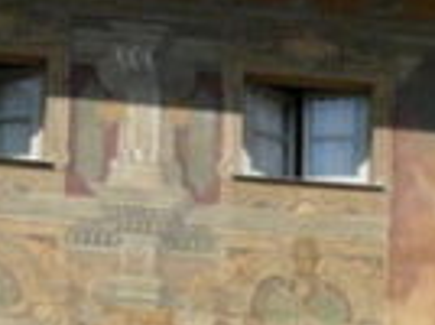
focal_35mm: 214
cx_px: 662
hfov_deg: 9.0
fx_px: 2684
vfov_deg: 6.9
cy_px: 410
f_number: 6.3
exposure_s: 1/500
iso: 100
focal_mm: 4.6
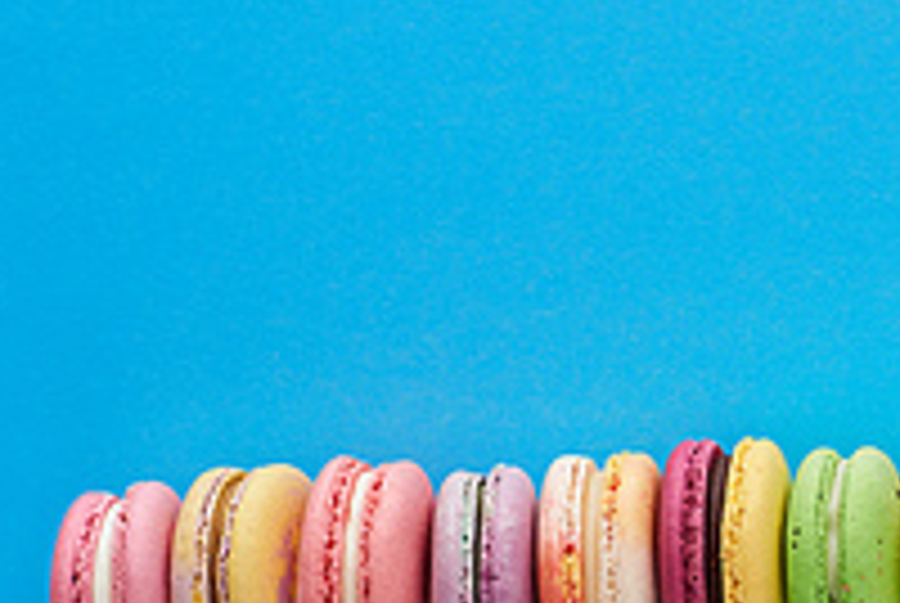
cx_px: 1098
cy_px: 562
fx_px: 3130
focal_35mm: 125
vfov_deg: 10.9
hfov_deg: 15.7
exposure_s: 1/160
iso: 200
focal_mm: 50
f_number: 9
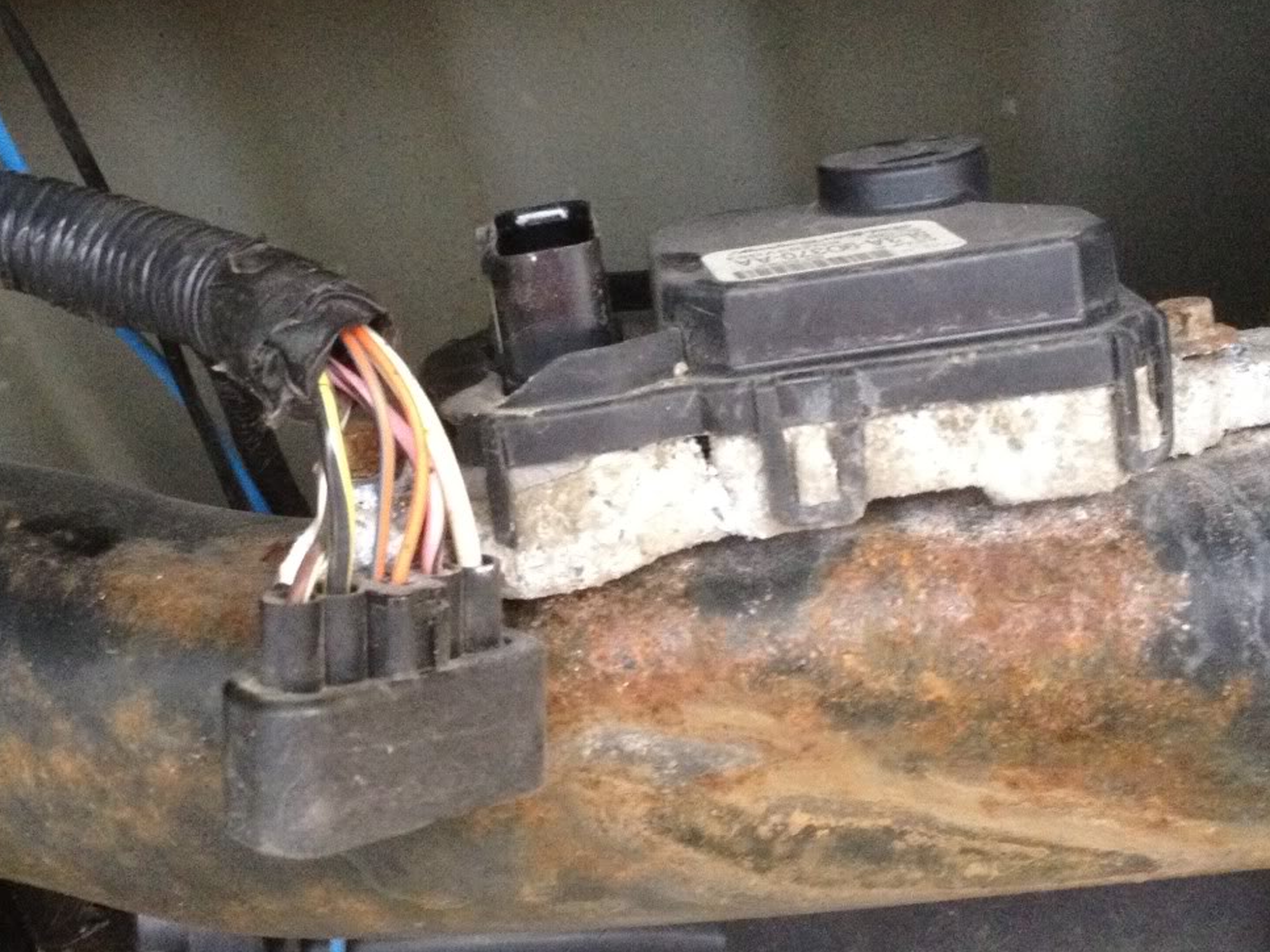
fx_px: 2127
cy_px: 375
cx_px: 494
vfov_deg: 25.2
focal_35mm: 58
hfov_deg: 33.1
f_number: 2.4
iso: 500
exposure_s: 1/15
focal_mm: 4.3
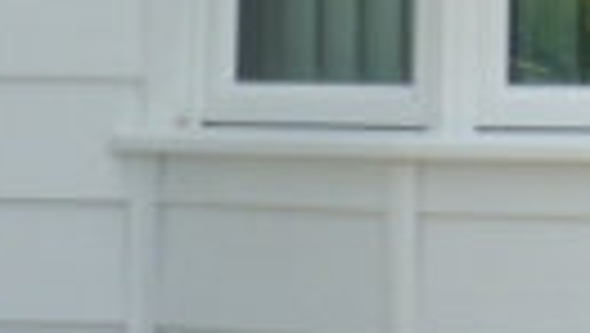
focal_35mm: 240
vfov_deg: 4.9
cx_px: 995
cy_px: -612
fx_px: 3758
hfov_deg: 8.7
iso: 100
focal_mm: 8.6
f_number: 3.5
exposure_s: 1/500
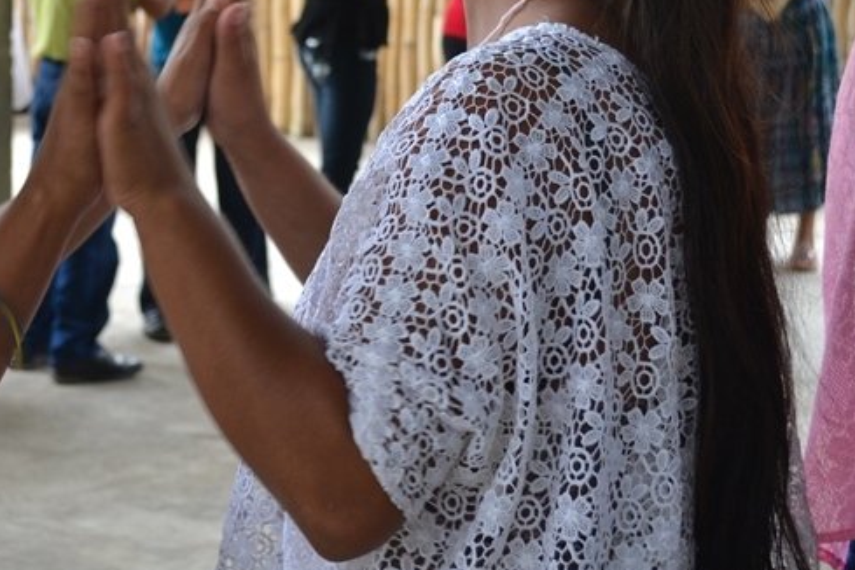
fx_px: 2090
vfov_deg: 15.3
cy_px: 46
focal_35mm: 88
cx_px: 187
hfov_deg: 22.8
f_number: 4.5
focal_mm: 28
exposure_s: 1/60
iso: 400
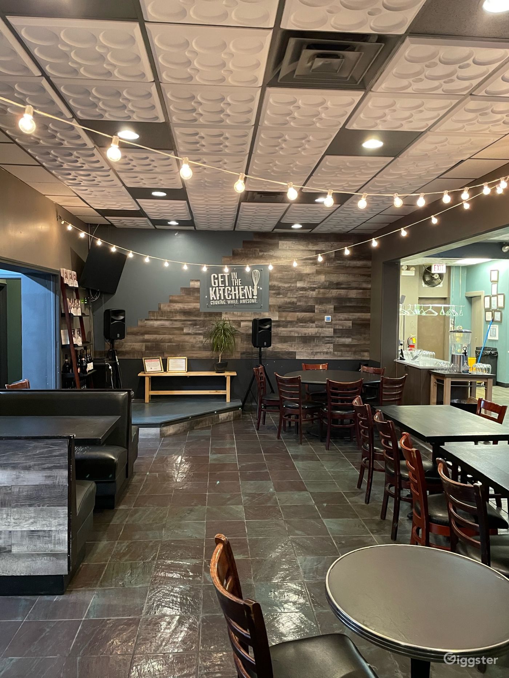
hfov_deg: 53.1
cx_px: 254
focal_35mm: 26
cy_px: 339
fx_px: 510
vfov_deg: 67.3
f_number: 1.6
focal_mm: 4.2
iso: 500
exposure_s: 1/30
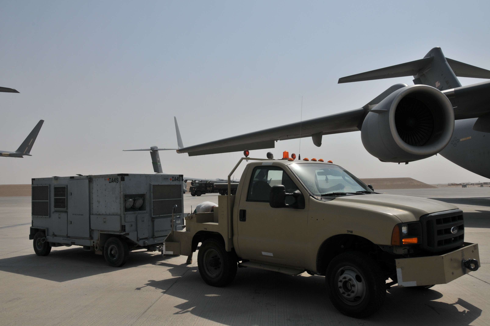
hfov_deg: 62.0
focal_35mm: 30
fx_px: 408
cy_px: 163
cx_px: 245
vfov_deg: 43.5
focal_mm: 20
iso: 200
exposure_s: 1/640
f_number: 14
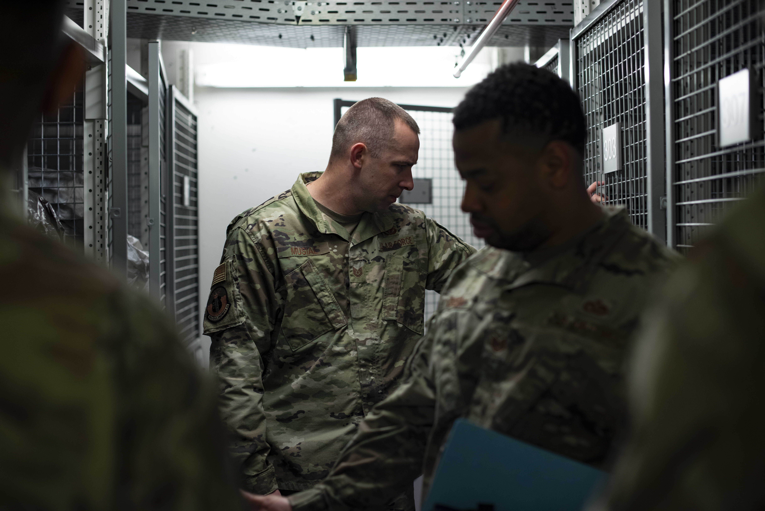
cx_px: 382
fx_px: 1063
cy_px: 256
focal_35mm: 50
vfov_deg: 27.0
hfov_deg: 39.6
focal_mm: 50
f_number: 2.5
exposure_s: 1/125
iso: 500
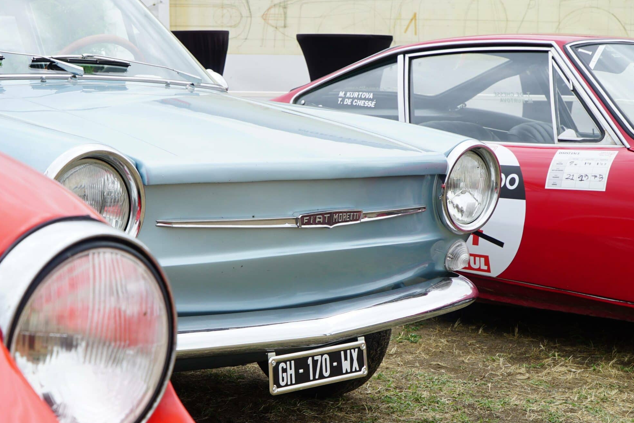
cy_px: 223
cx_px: 299
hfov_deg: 31.4
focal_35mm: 64
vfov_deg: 21.3
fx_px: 1128
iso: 100
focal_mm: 49
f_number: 10
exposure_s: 1/80
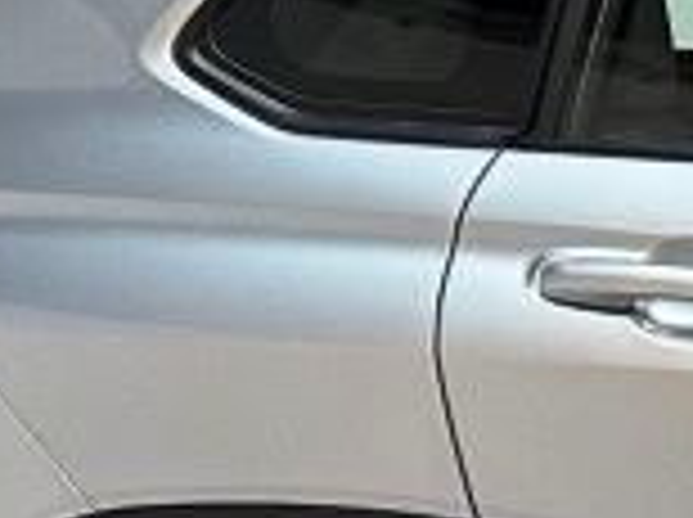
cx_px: 1670
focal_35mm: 160
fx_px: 3198
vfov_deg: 8.8
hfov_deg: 10.6
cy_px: 959
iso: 250
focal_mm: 6.86
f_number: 1.78
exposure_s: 1/60
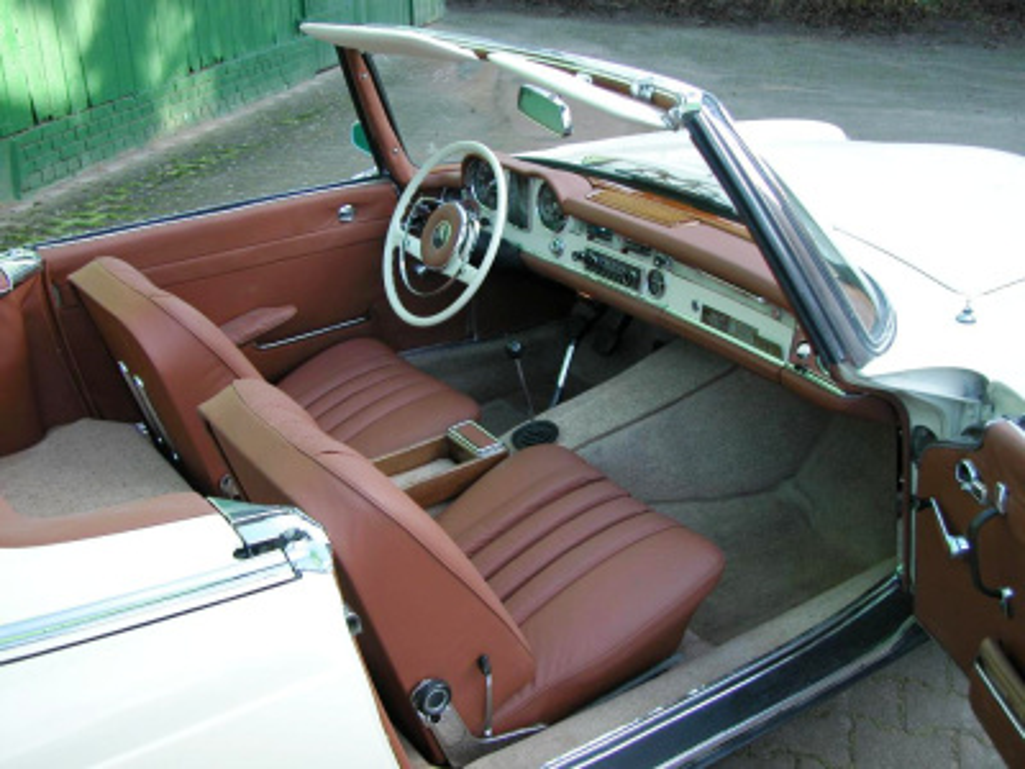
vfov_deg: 36.8
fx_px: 1155
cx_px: 512
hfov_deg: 47.9
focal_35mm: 39
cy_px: 384
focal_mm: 10
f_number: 2.9
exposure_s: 1/90.1
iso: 100
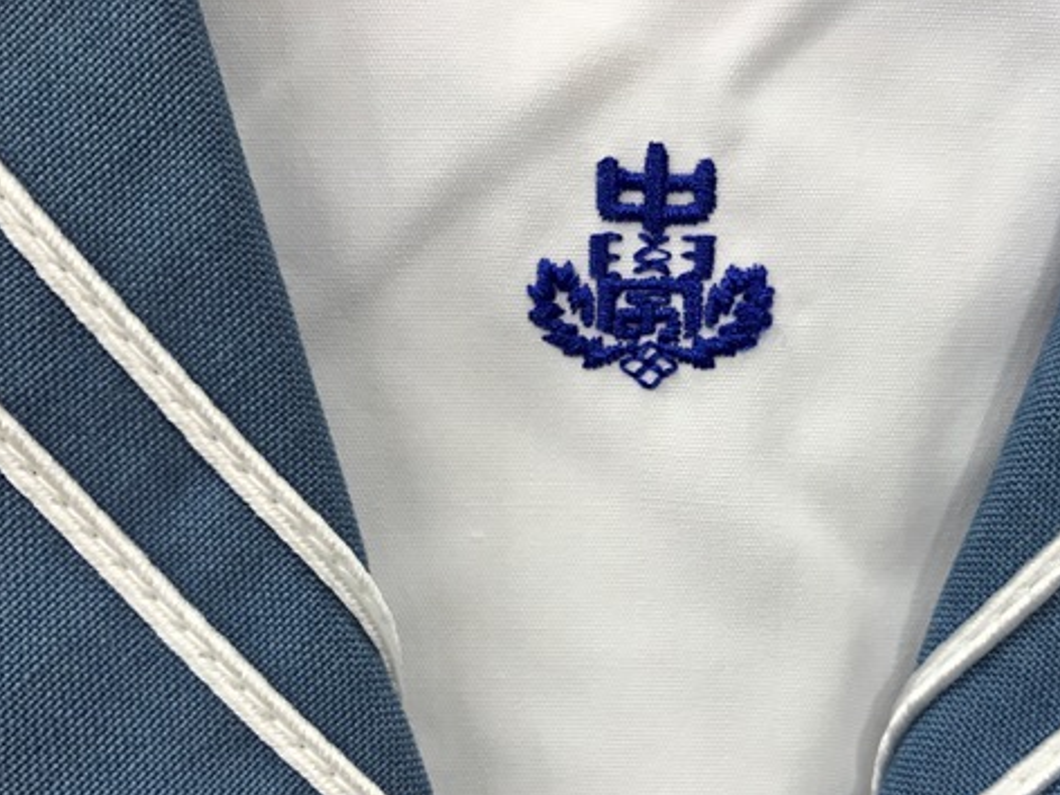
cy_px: 532
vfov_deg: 37.3
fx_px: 1164
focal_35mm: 38
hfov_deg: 48.4
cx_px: 674
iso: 25
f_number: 1.8
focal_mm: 3.99
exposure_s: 1/33
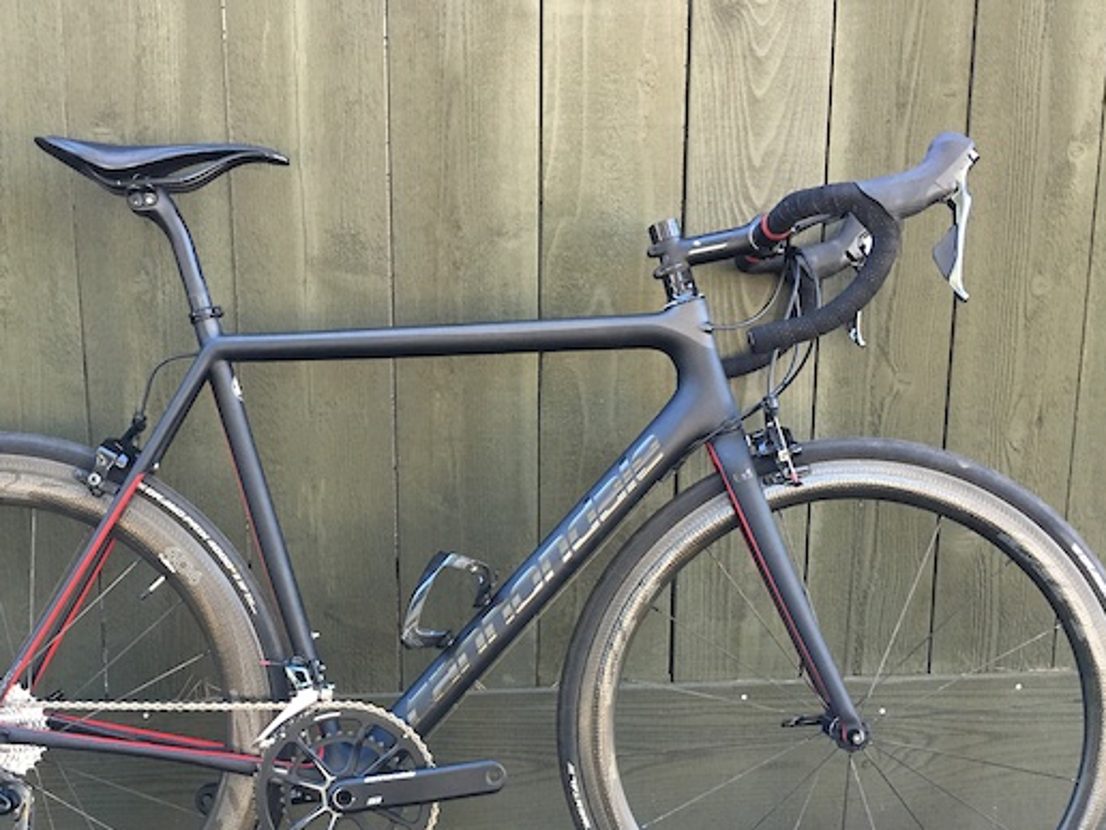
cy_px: 639
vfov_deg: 31.5
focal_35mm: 45
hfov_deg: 41.9
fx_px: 1438
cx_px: 452
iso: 40
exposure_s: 1/30
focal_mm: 4.15
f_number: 2.2
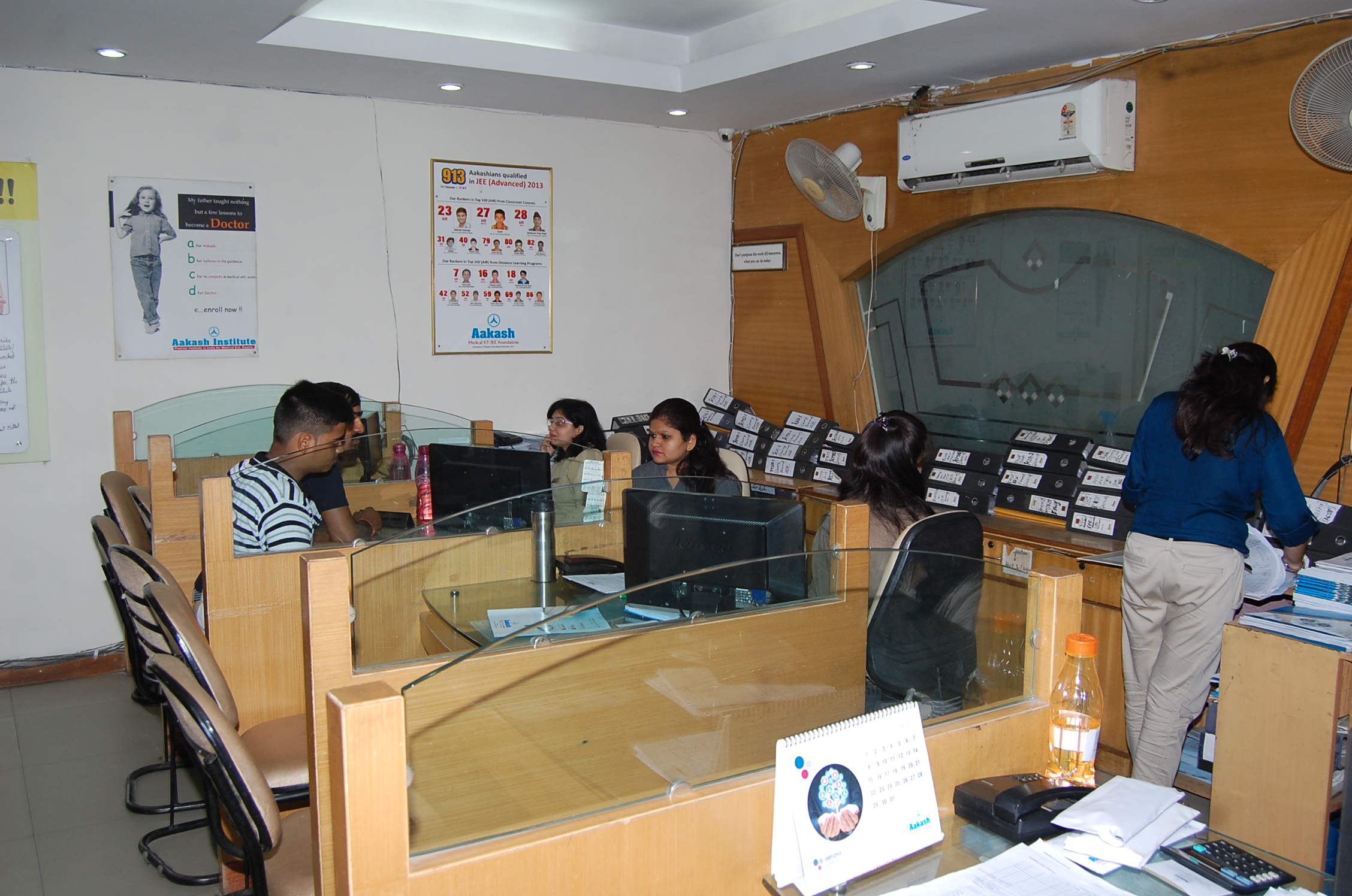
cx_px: 676
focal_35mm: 30
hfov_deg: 62.0
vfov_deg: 43.5
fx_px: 1125
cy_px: 448
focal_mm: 20
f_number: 5.6
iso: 400
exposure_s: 1/125
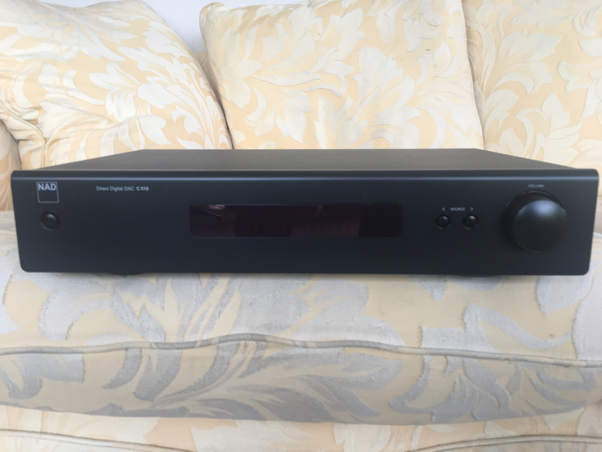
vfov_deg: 48.2
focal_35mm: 29
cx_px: 301
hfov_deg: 61.7
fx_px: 504
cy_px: 226
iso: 64
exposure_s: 1/33
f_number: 2.2
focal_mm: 4.15
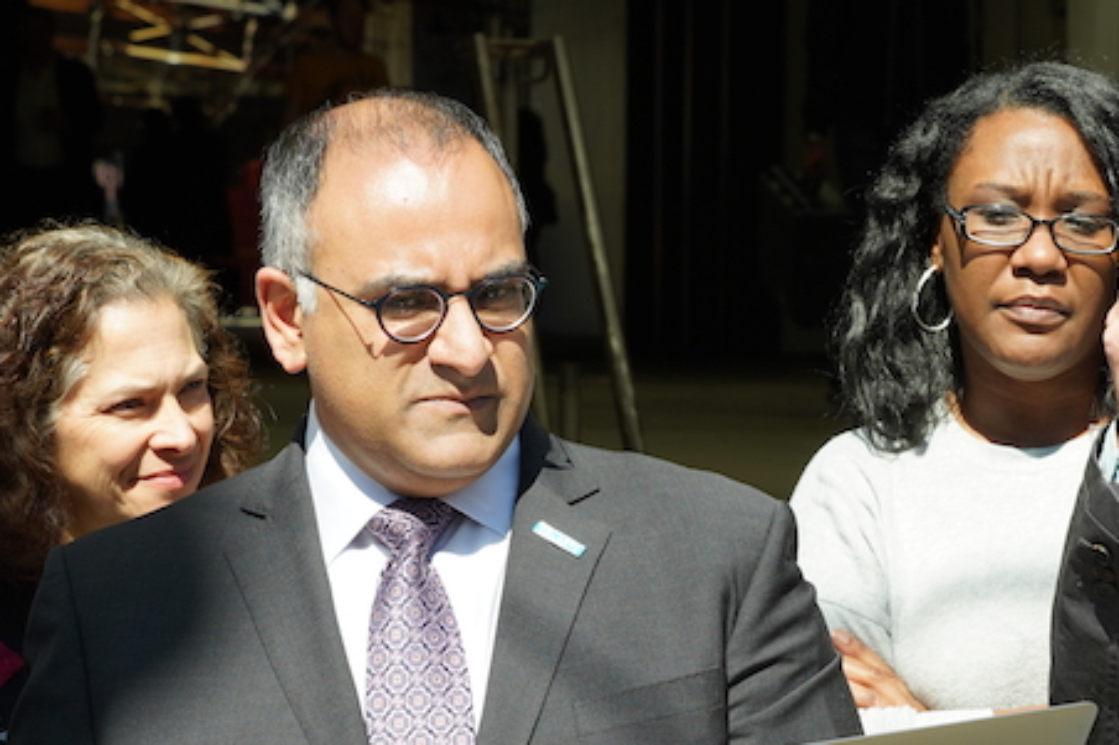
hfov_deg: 13.2
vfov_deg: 8.8
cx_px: 852
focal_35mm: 155
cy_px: 658
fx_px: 4816
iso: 100
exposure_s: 1/200
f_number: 5.6
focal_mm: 50
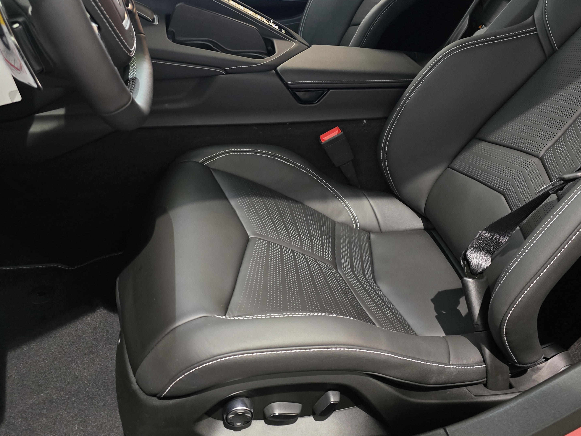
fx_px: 537
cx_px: 285
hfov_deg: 56.8
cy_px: 171
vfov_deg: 43.9
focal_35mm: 32
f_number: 1.7
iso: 1250
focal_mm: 6.3
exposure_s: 1/30
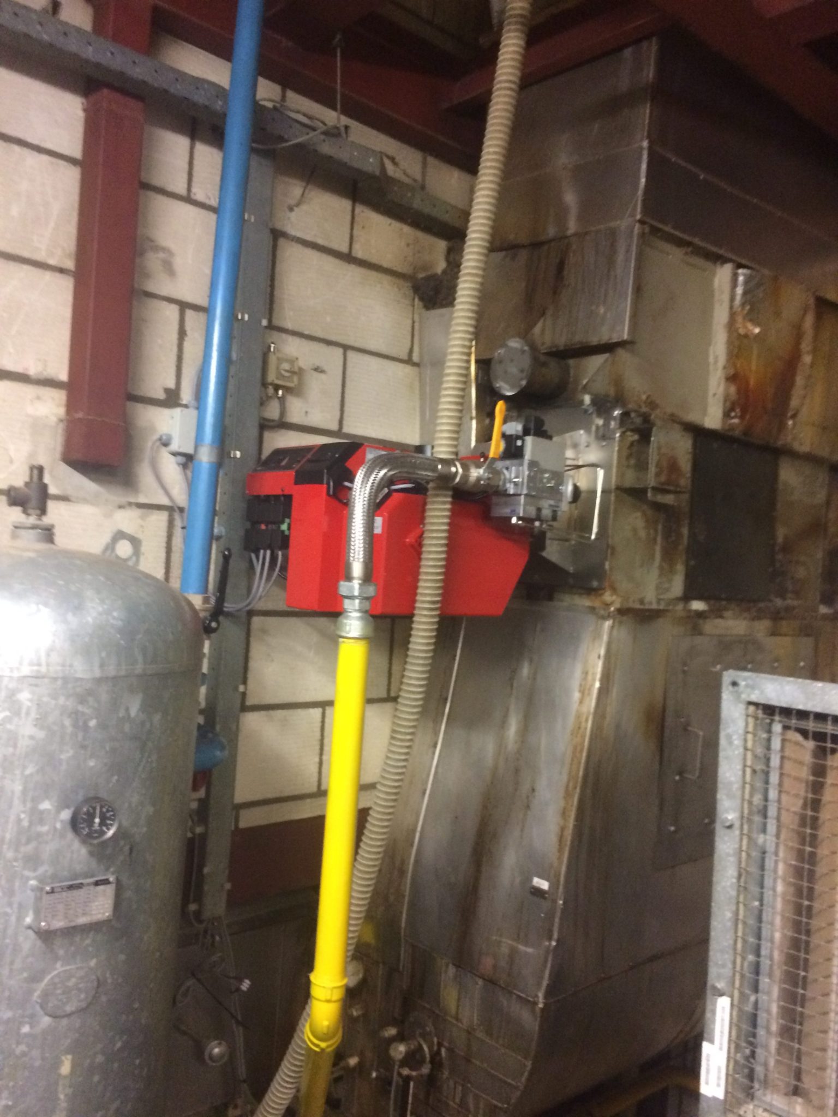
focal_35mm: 29
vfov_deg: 61.7
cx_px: 419
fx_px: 936
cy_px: 558
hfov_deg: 48.2
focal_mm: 4.15
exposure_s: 1/25
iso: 320
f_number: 2.2
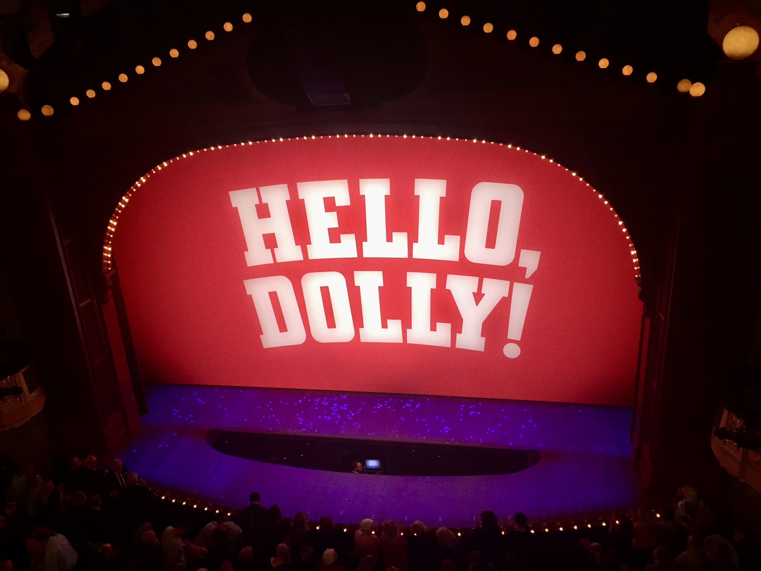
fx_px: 638
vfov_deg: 48.2
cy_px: 286
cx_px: 380
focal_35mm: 29
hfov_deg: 61.7
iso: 100
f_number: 2.2
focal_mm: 4.15
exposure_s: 1/30
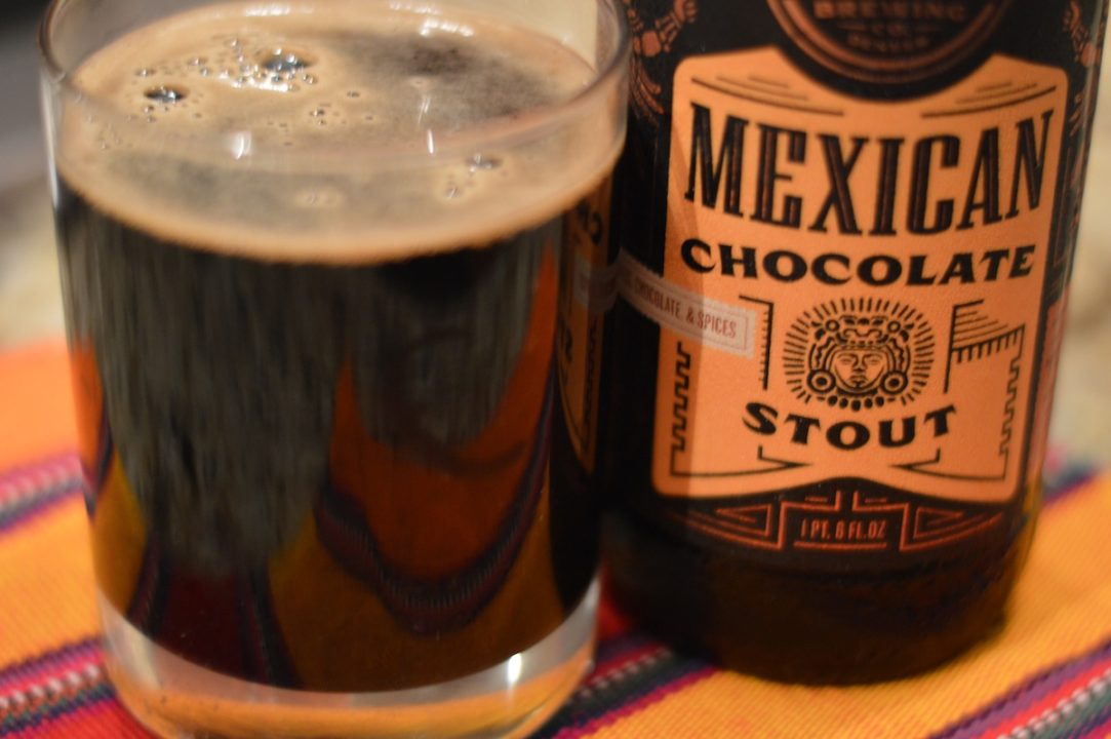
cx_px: 556
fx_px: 2312
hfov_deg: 27.0
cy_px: 370
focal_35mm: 75
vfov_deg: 18.1
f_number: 1.8
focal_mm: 50
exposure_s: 1/30
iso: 800
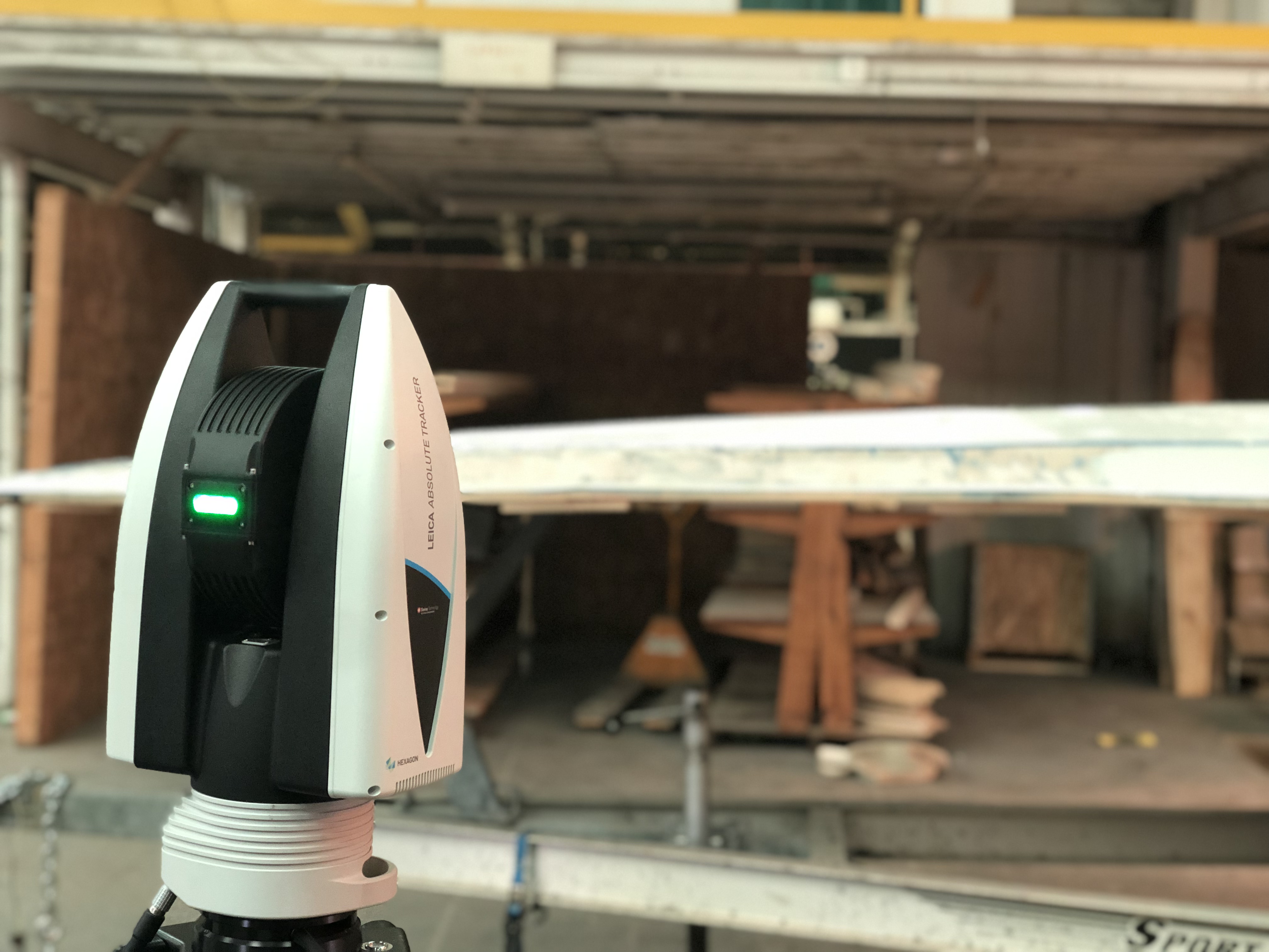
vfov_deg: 28.0
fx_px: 1906
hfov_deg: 36.8
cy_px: 476
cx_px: 634
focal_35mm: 52
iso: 160
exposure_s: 1/24
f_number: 2.4
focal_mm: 6
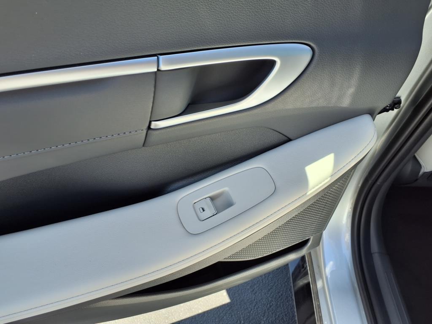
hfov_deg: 65.3
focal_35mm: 27
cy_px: 162
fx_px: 337
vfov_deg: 51.4
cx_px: 216
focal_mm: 3.58
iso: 40
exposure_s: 1/370
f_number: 1.9
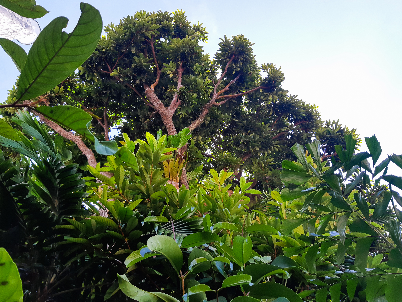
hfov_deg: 65.3
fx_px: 314
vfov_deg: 51.4
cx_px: 205
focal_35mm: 27
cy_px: 150
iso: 40
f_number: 1.7
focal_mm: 3.93
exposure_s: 1/688
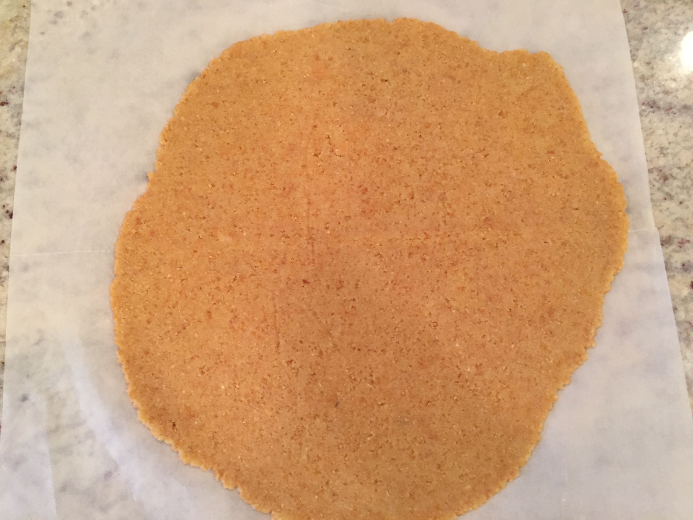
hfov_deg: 61.7
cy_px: 260
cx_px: 346
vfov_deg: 48.2
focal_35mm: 29
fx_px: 581
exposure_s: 1/30
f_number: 2.2
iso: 125
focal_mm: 4.15
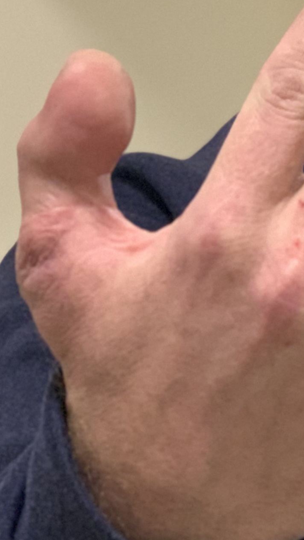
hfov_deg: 6.5
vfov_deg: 11.9
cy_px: 134
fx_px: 2593
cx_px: 568
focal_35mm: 181
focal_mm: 6
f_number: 2.4
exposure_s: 1/50
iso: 250
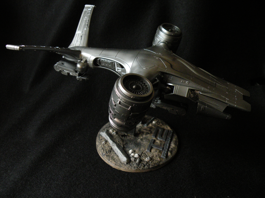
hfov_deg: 65.3
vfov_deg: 51.4
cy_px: 99
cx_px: 132
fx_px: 207
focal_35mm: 27
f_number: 2.8
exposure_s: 1/60
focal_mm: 4.7
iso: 292
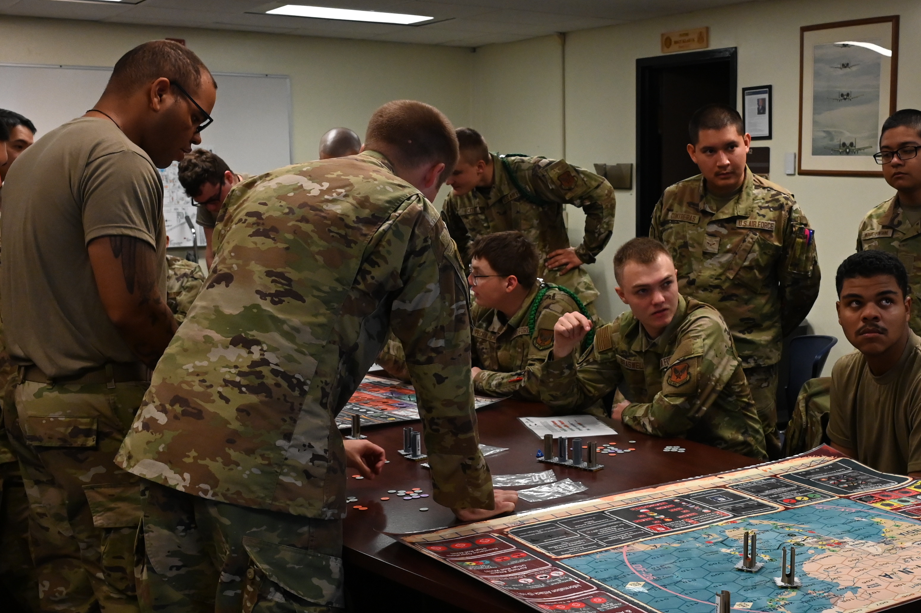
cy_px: 321
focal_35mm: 47
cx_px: 658
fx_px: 1202
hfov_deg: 41.0
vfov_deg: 28.6
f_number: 5.6
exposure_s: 1/125
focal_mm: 24
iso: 2500
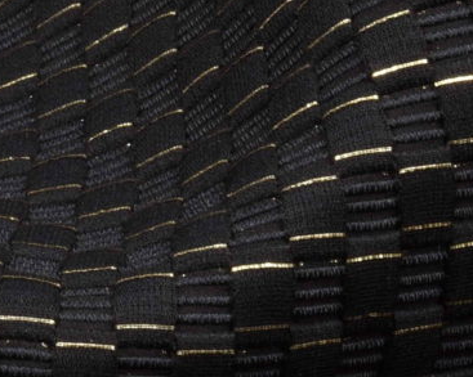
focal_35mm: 511
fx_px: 7148
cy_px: 65
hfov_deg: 3.8
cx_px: -430
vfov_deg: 3.0
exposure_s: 1/125
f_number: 14
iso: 100
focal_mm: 52
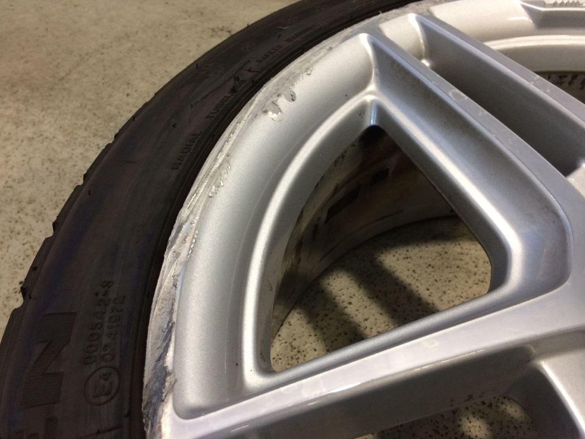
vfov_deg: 46.8
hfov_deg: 60.0
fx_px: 507
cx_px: 291
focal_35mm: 30
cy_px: 214
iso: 160
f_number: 2.2
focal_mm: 4.15
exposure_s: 1/33
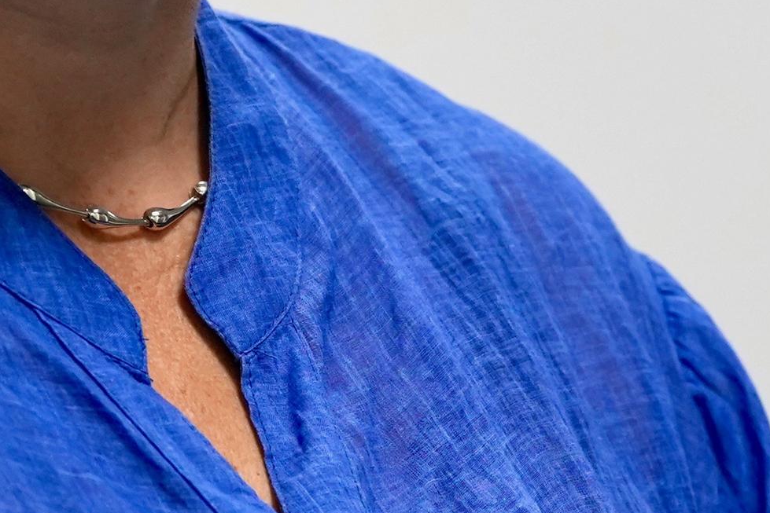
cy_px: 112
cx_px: 392
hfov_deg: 4.3
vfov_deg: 2.8
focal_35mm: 485
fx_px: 10374
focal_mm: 95
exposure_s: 1/200
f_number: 3.2
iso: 1000
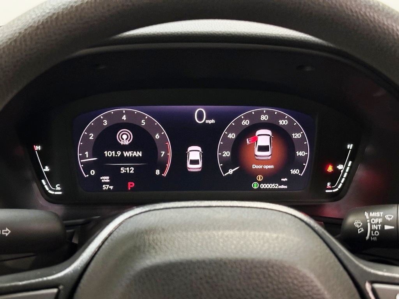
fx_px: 553
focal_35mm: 48
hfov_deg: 39.7
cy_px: 150
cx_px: 200
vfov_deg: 30.3
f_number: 1.78
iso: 640
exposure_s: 1/24
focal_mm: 6.86
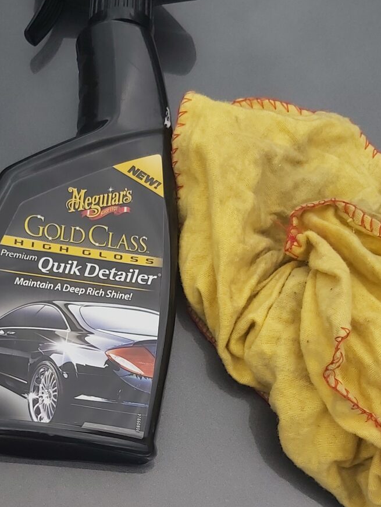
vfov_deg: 30.8
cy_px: 419
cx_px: 112
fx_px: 895
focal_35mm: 61
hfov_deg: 23.9
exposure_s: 1/526
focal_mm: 3.92
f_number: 1.7
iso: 64
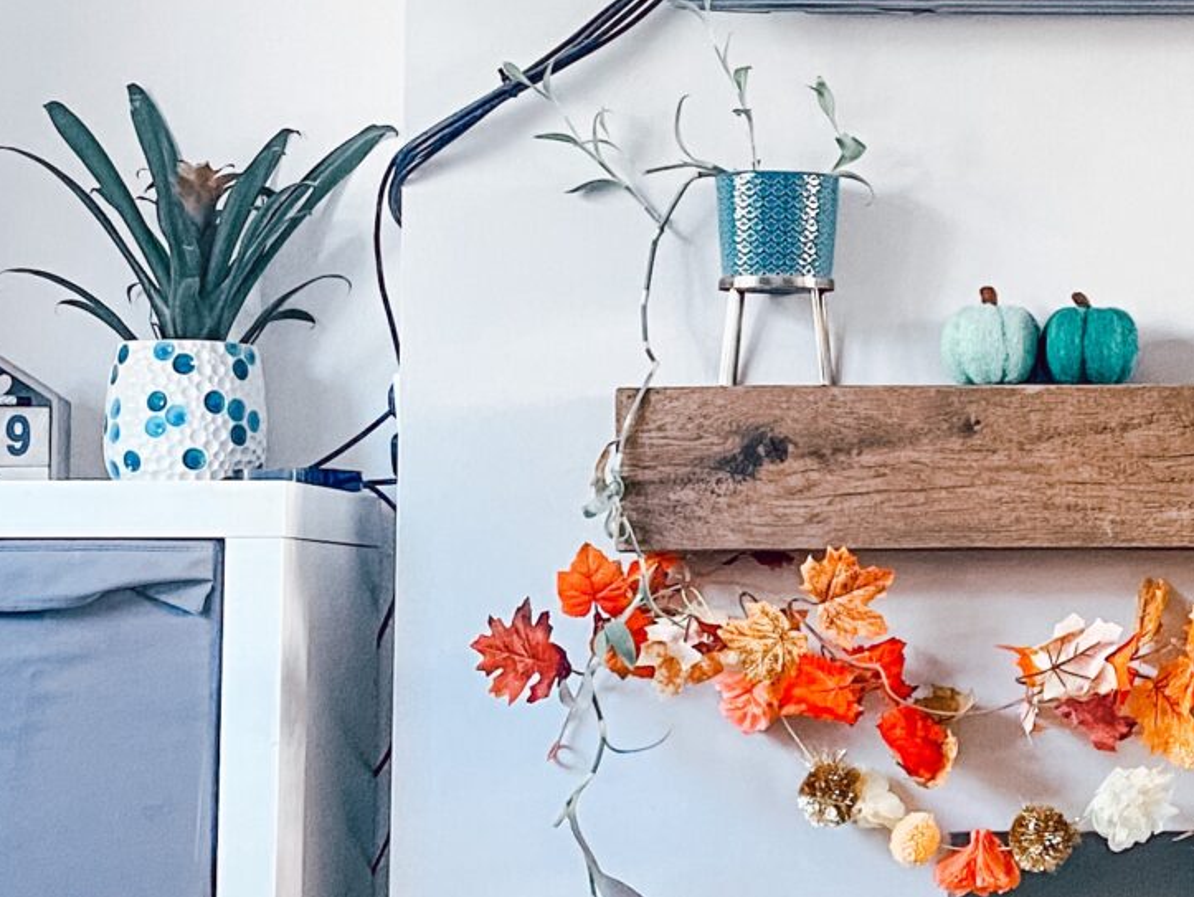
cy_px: 433
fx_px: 3175
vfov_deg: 16.1
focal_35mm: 92
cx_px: 1283
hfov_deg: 20.4
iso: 200
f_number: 1.8
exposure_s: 1/60
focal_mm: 4.25
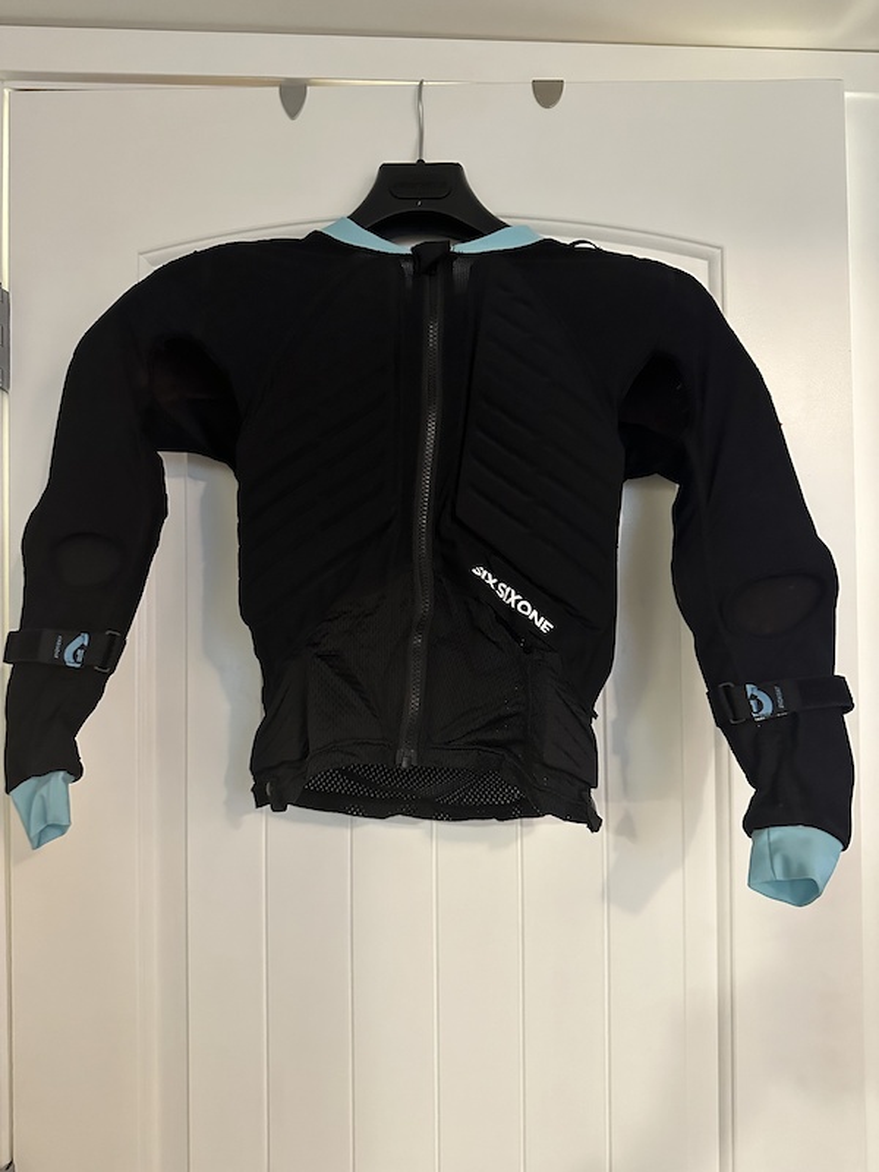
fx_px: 813
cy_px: 586
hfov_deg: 56.8
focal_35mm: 24
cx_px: 440
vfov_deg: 71.6
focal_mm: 6.86
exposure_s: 1/56
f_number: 1.78
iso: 1000
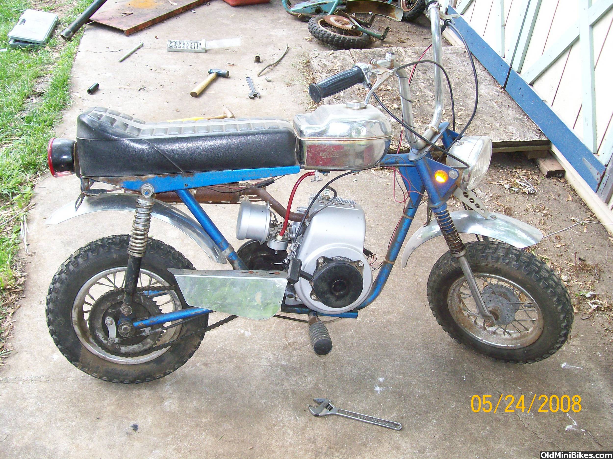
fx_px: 638
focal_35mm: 36
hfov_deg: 51.4
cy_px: 230
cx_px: 306
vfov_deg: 39.7
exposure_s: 1/70.2
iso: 140
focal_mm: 6
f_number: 2.7
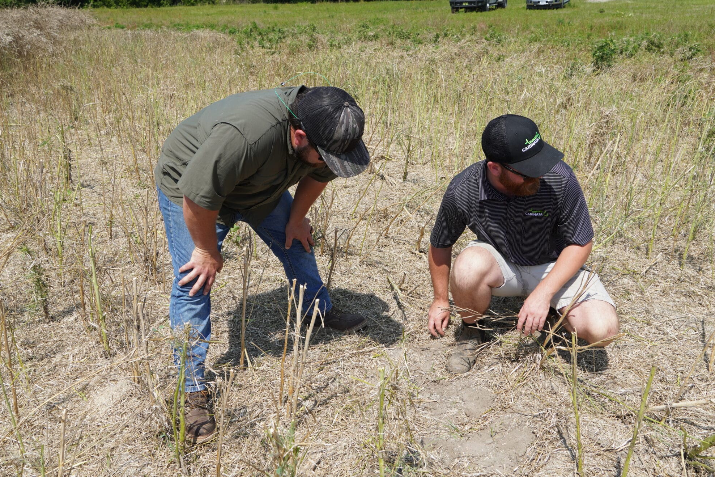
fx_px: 586
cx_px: 367
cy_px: 236
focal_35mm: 30
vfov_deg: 44.2
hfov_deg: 62.7
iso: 100
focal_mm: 19
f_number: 6.3
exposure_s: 1/400
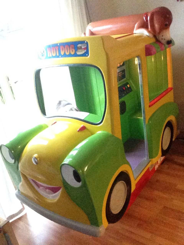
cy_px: 122
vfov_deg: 52.6
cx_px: 92
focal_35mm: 35
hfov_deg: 40.7
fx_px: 248
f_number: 2.4
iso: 640
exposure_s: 1/15
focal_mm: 2.18
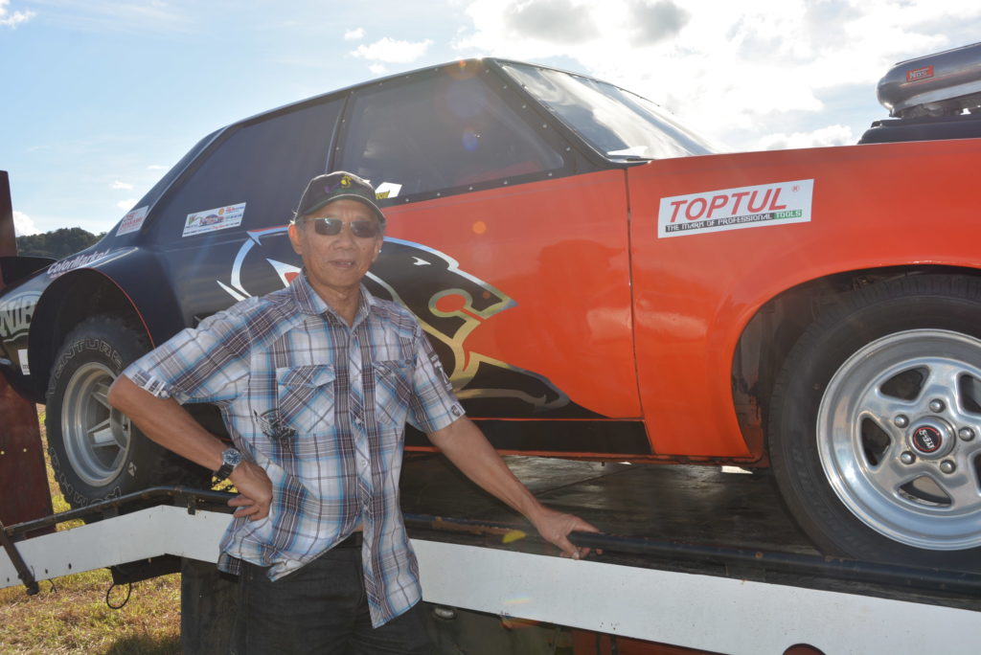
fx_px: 1022
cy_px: 328
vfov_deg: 35.5
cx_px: 490
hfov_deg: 51.3
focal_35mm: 38
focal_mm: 25
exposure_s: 1/200
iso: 100
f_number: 9
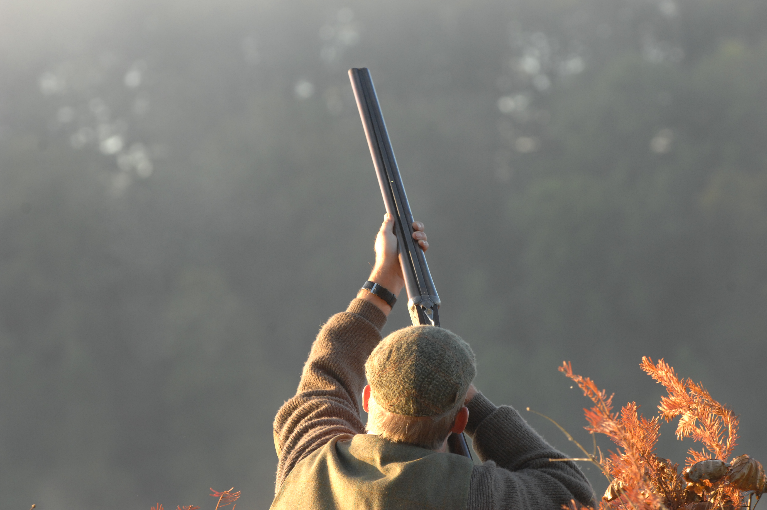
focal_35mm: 300
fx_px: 6384
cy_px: 255
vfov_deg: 4.6
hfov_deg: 6.9
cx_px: 384
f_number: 6
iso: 400
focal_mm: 200
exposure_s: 1/160
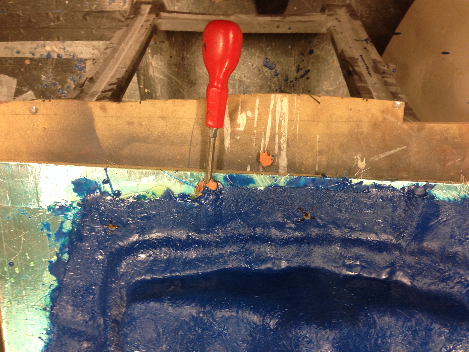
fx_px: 447
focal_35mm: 33
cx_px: 234
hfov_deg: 55.4
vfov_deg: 42.9
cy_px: 176
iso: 125
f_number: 2.4
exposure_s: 1/20
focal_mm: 4.12
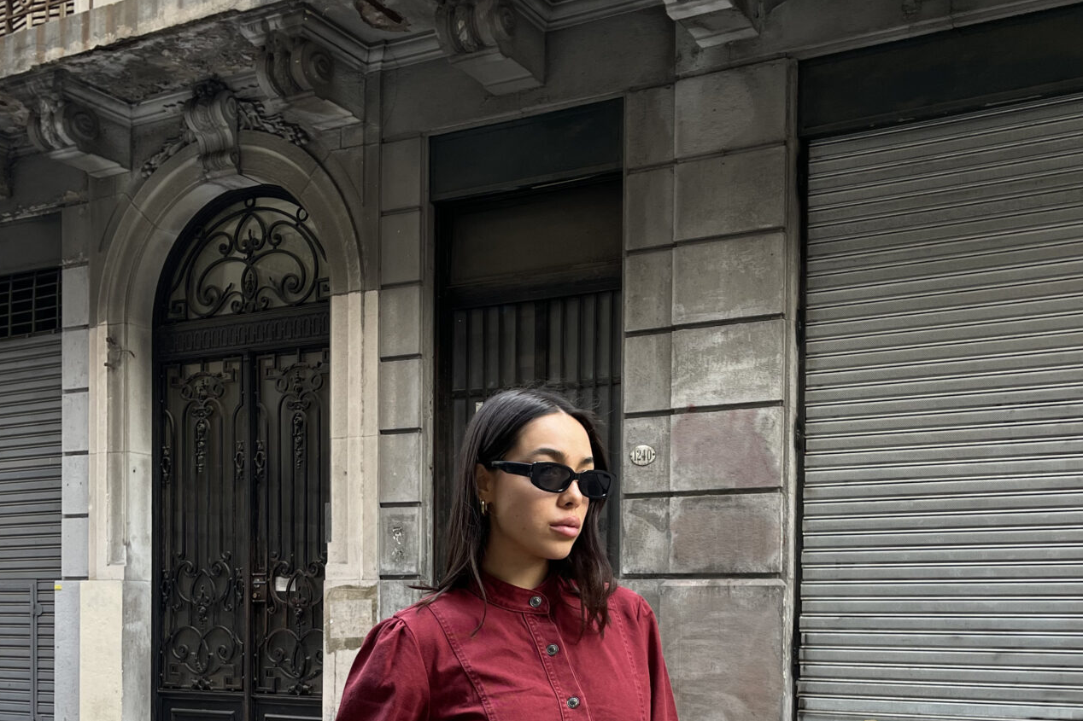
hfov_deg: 46.4
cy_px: 631
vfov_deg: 30.6
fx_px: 1263
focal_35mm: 42
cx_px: 527
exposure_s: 1/121
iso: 50
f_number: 1.6
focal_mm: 5.1
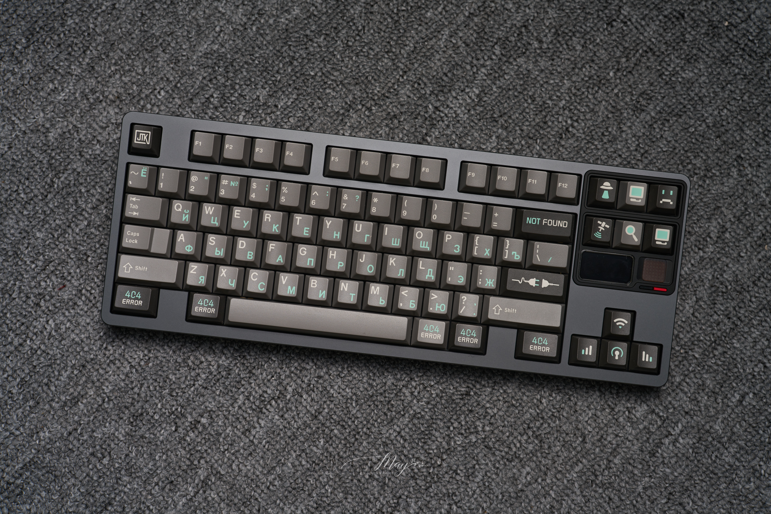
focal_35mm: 50
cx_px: 386
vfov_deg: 27.0
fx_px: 1071
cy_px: 257
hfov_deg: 39.6
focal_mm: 50
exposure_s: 1/50
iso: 125
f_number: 5.6
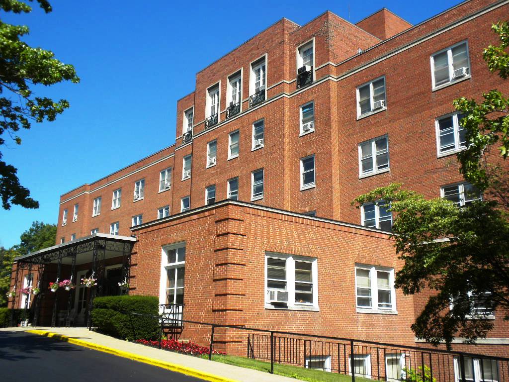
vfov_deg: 38.7
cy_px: 191
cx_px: 254
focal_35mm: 37
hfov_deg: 50.1
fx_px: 544
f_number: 10
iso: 64
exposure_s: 1/102
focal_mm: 6.6
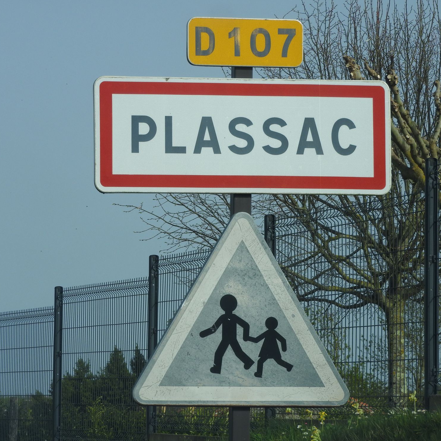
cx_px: 226
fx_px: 2566
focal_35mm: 178
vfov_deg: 9.8
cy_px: 221
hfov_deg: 9.8
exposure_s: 1/800
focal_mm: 26.9
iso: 100
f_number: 5.2
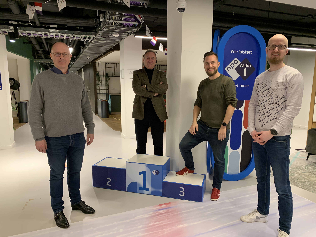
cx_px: 158
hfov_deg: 67.3
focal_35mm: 26
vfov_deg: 53.1
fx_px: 237
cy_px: 118
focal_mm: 4.25
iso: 250
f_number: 1.8
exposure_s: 1/50
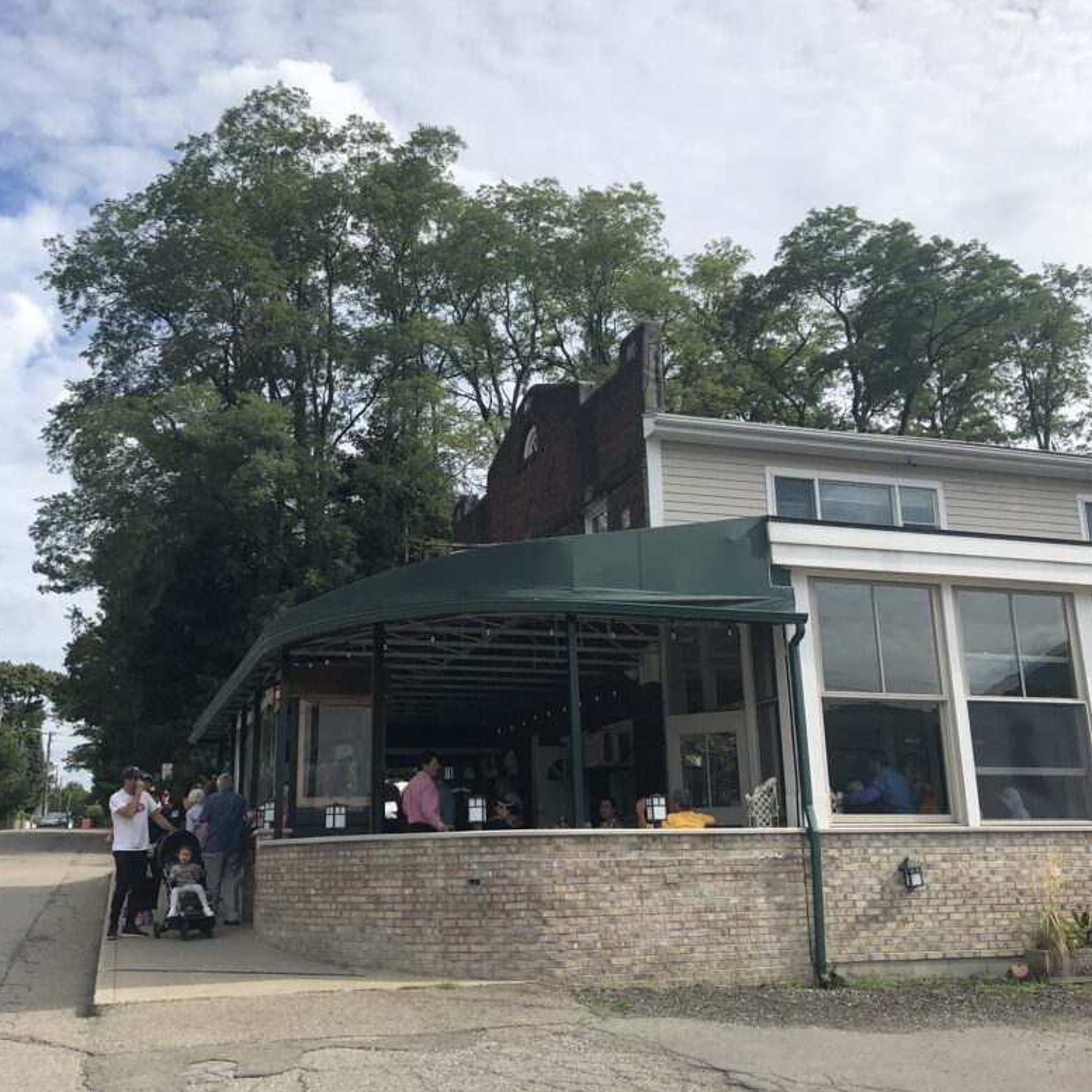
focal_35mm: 34
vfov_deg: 48.4
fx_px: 1213
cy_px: 508
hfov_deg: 48.4
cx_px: 534
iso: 20
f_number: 1.8
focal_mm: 4
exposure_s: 1/2825
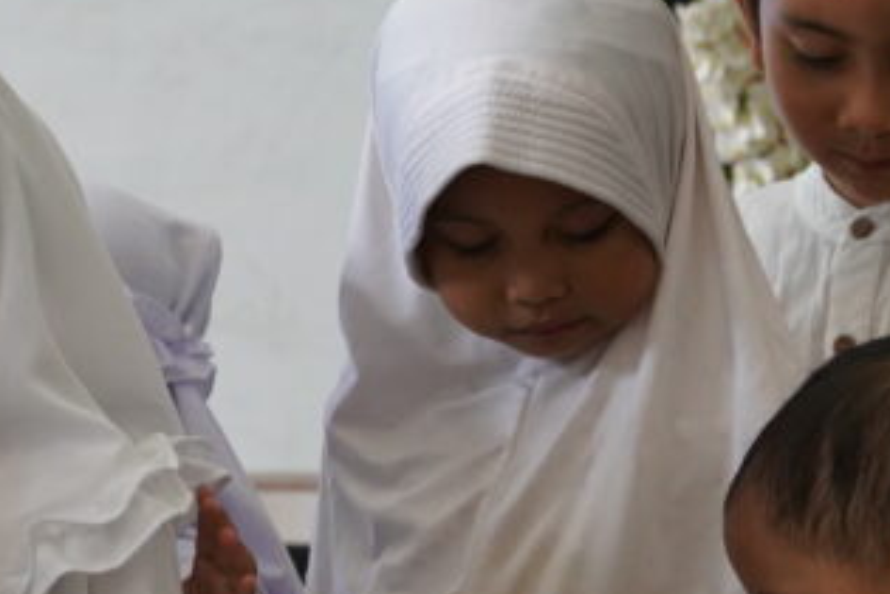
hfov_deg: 4.8
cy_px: 222
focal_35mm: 423
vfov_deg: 3.3
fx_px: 10457
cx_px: -387
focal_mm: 130
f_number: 9
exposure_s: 1/80
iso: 2500
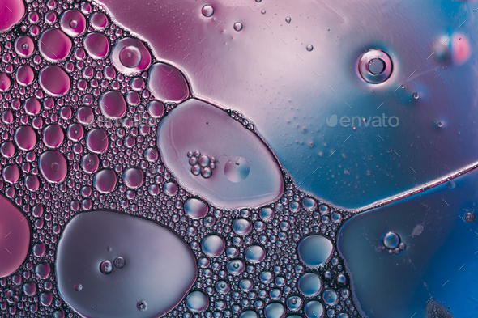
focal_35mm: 135
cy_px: 159
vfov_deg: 10.2
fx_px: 1792
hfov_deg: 15.2
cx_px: 239
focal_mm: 90
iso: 100
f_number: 8
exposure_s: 1/250
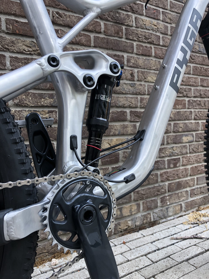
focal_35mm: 28
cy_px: 140
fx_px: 225
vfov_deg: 63.4
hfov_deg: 49.7
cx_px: 104
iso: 64
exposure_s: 1/120
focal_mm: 4
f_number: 1.8
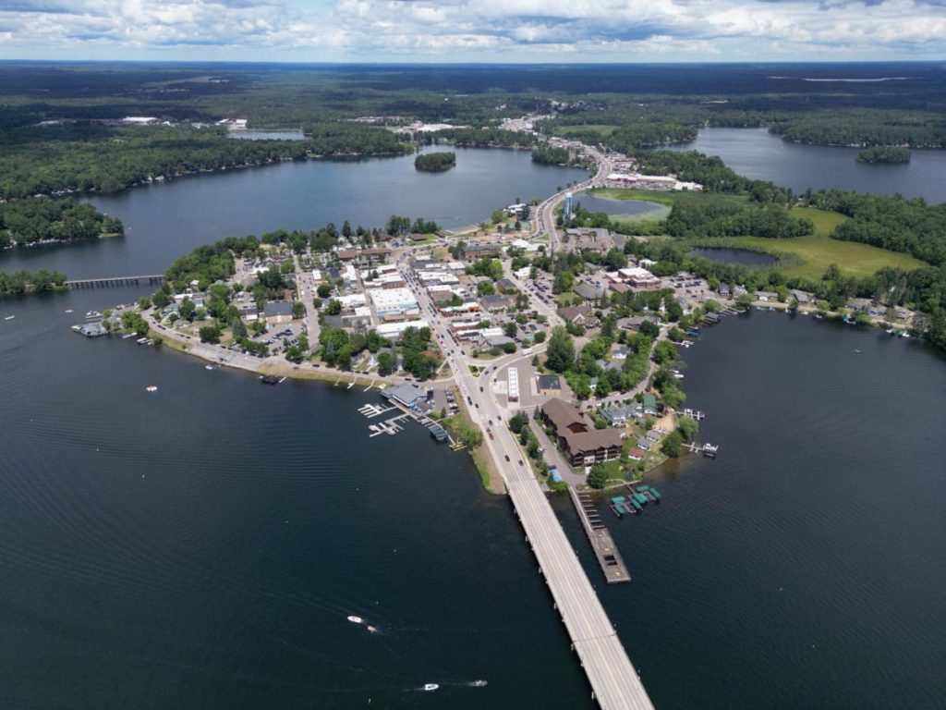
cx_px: 473
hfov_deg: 71.6
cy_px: 355
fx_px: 656
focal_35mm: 24
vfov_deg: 56.8
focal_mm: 6.72
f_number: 1.7
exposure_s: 1/3000
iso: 100
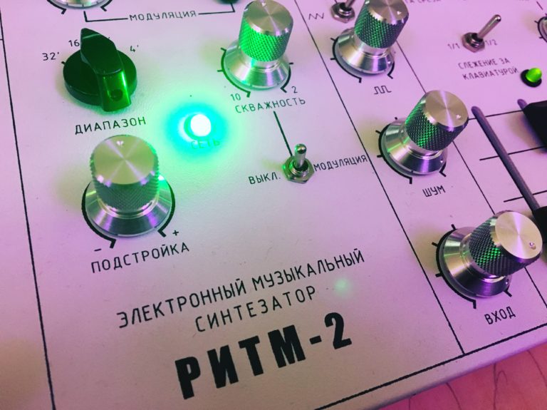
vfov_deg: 48.2
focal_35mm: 29
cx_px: 274
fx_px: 458
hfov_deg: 61.7
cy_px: 205
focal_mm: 4.15
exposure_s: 1/25
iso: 200
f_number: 2.2
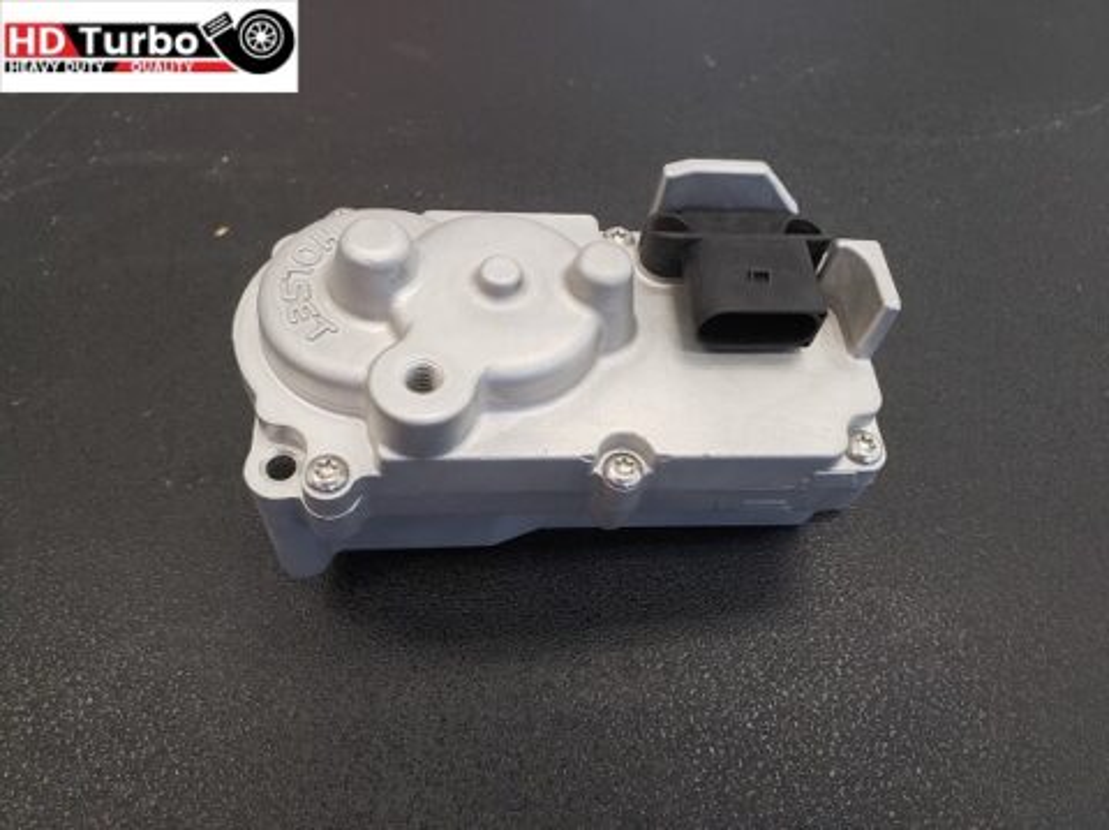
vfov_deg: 53.0
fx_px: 832
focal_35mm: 26
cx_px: 554
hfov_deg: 67.4
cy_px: 415
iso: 160
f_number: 2.4
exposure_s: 1/60
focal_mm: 4.3
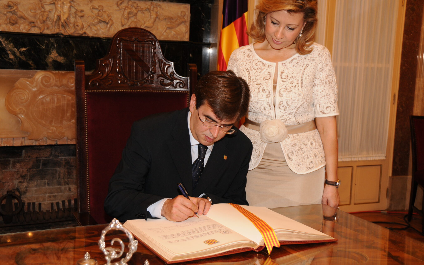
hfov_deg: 41.1
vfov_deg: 26.3
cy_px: 128
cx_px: 212
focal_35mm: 49
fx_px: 566
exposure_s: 1/60
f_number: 5.6
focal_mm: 32
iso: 400
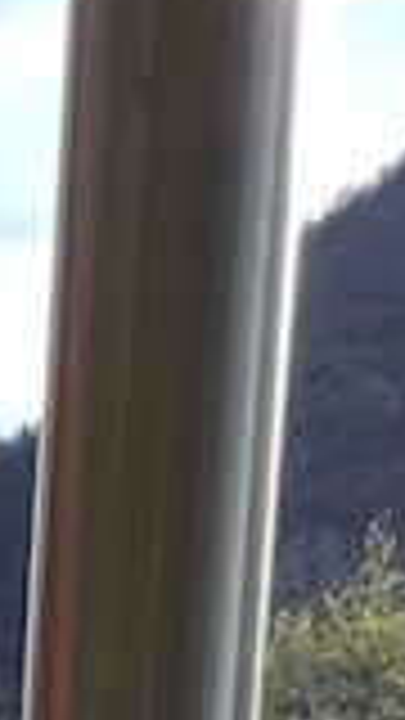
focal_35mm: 136
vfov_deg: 12.7
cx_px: -1130
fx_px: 2596
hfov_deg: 7.1
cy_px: 1660
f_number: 1.8
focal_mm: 1.57
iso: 32
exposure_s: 1/523
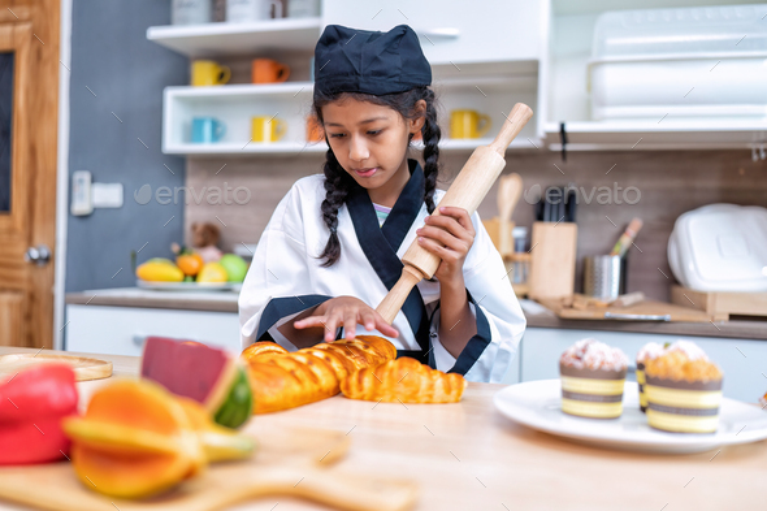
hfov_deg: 54.4
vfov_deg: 37.8
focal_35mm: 35
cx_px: 384
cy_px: 256
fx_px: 745
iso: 320
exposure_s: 1/400
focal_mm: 35
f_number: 1.4
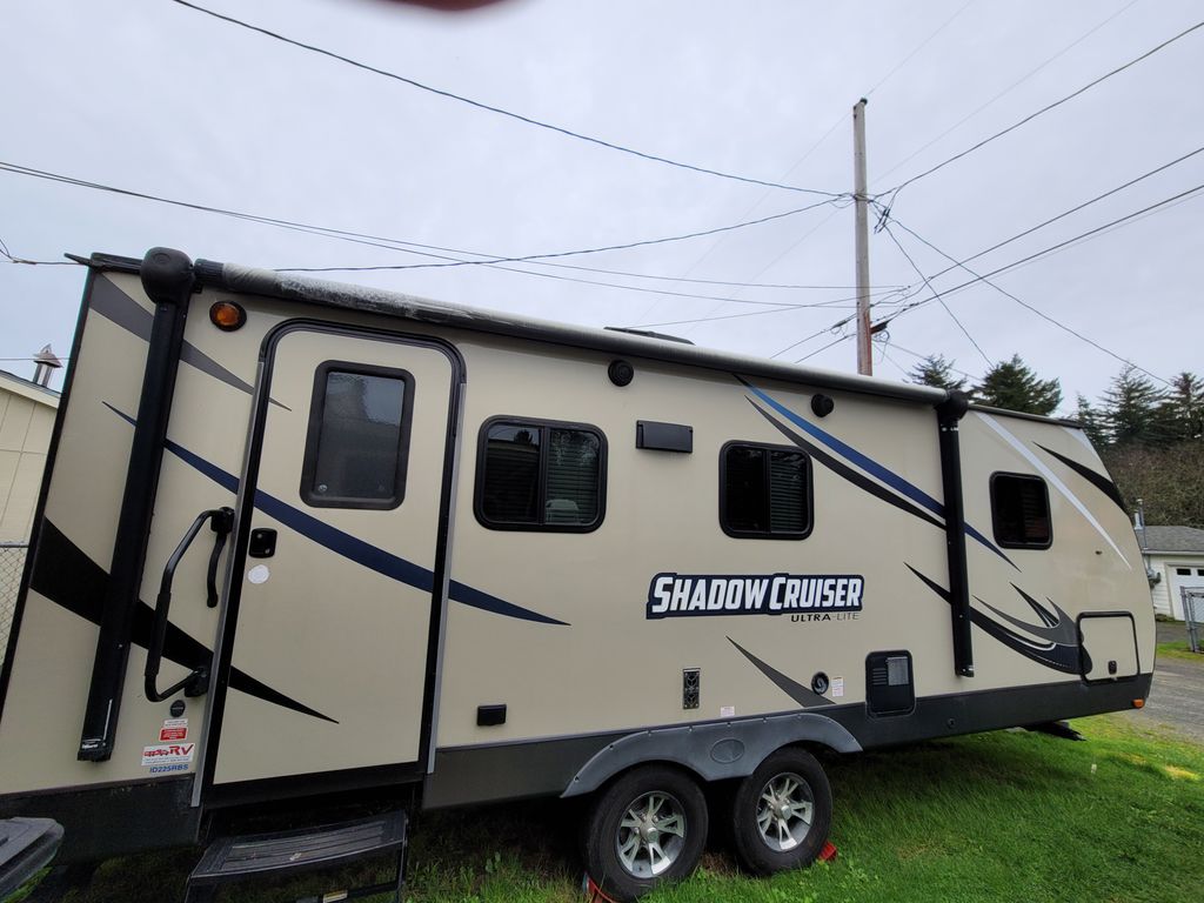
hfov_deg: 106.2
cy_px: 452
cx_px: 602
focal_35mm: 13
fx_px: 452
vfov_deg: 89.9
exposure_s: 1/257
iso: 64
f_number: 2.2
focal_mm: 2.2
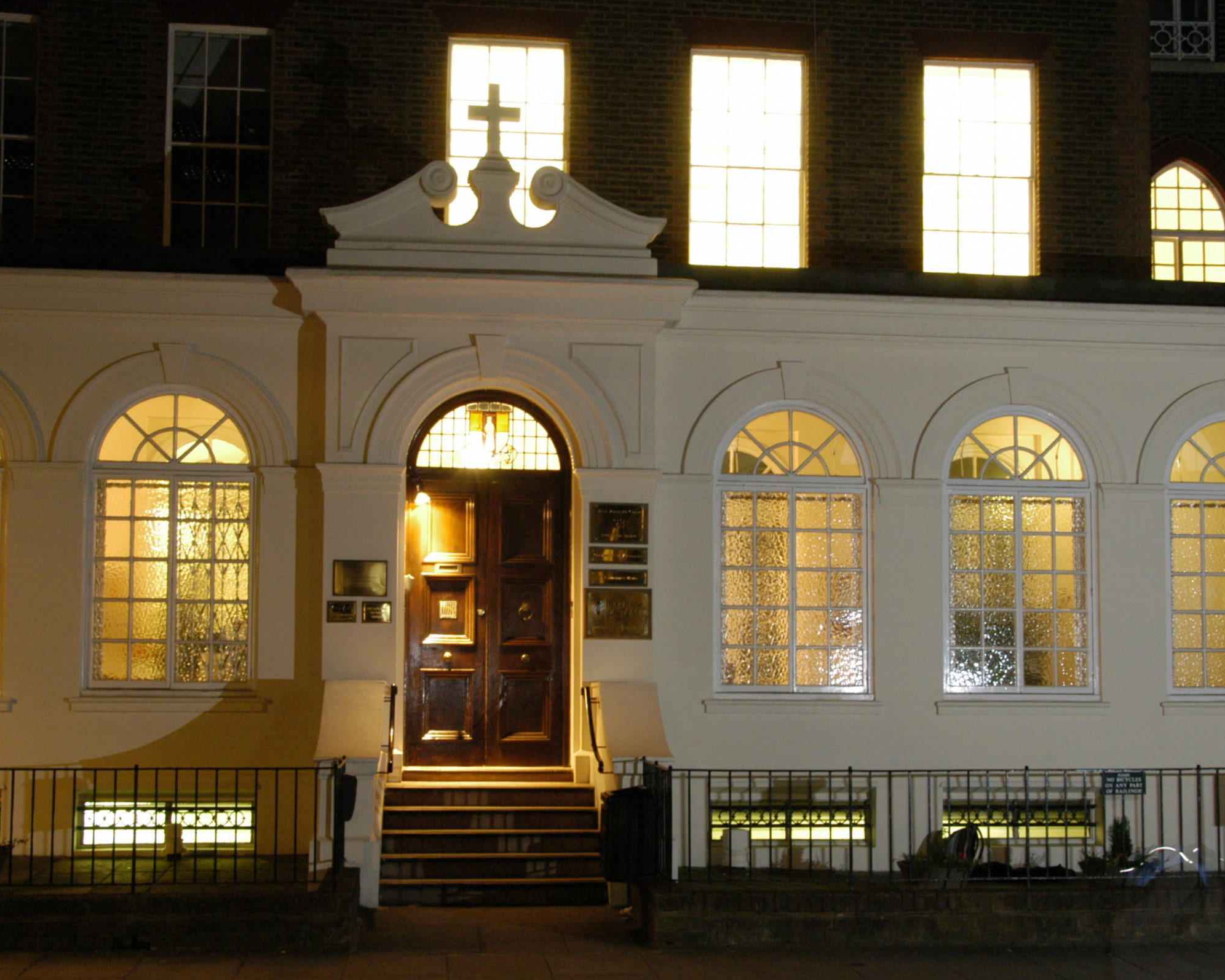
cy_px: 511
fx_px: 1704
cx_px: 624
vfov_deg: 32.1
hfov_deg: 39.5
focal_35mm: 47
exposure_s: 1
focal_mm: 26
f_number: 9
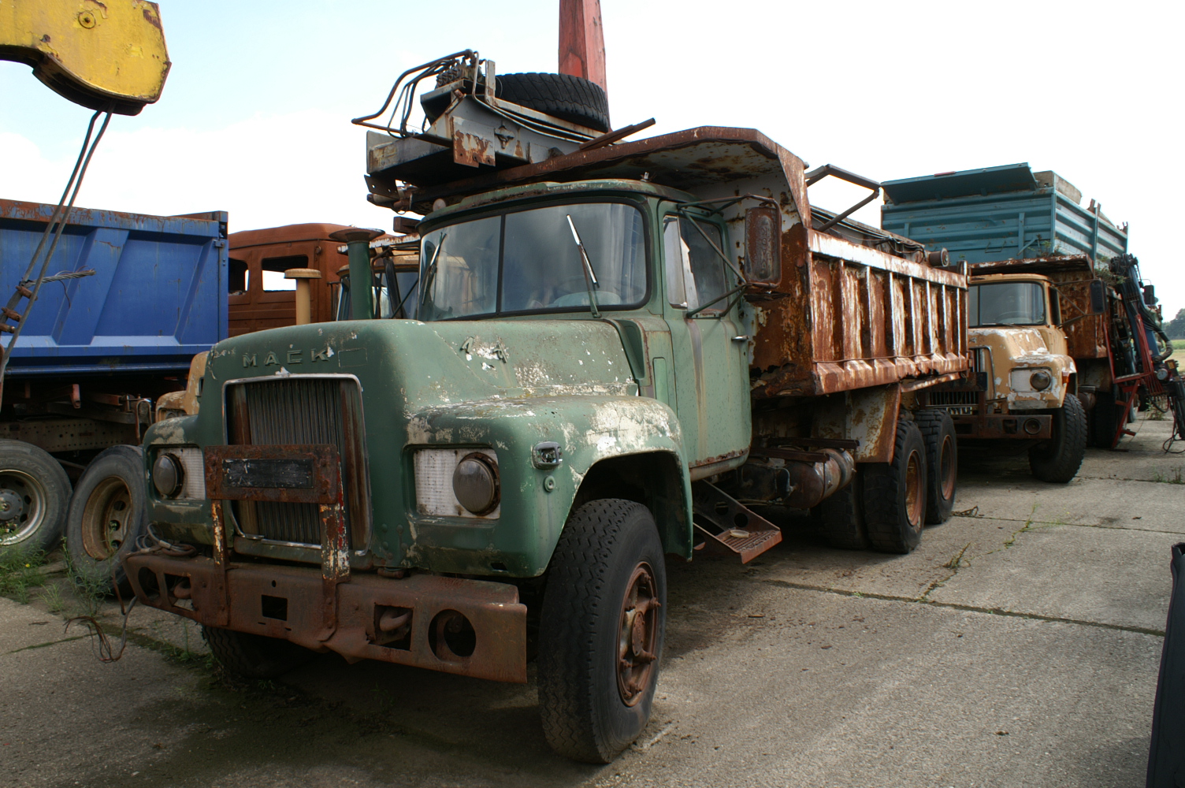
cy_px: 394
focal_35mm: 27
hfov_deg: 67.4
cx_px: 592
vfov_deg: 47.8
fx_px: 888
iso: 100
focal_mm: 18
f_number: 10
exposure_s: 1/100
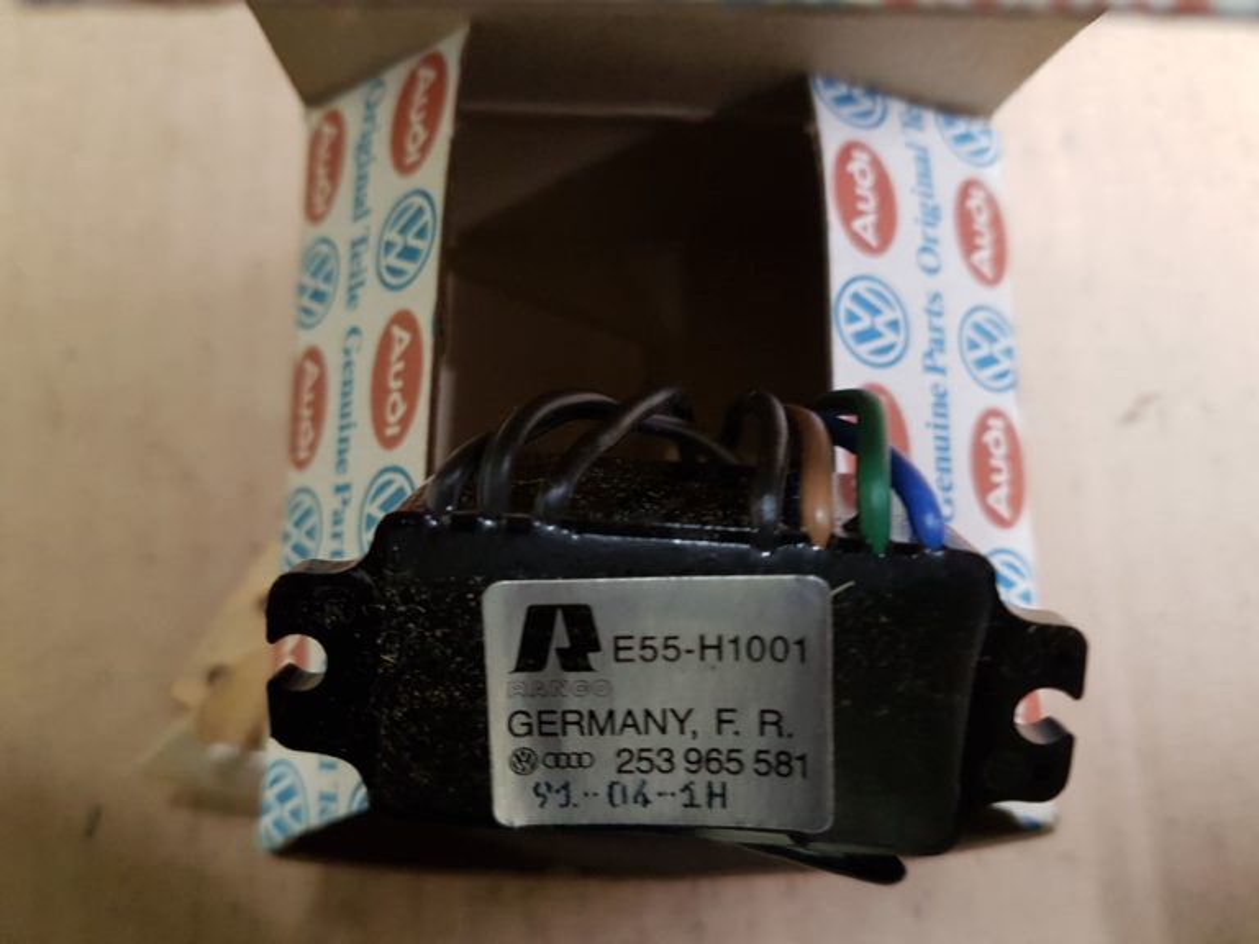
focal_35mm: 26
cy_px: 472
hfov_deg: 67.3
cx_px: 630
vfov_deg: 53.1
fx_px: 946
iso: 200
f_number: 1.7
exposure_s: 1/13
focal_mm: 4.2
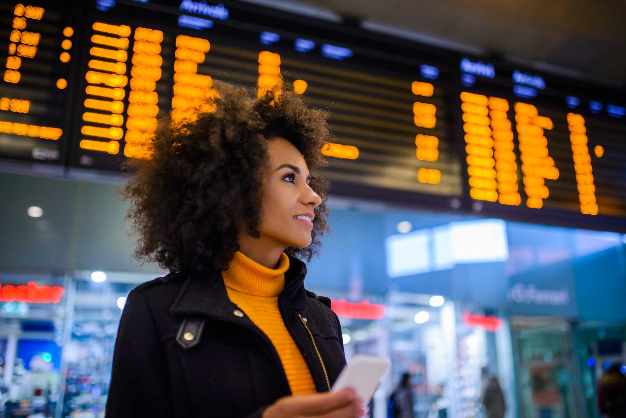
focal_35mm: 35
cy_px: 209
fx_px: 609
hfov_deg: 54.4
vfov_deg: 37.9
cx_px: 313
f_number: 1.4
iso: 640
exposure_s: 1/200
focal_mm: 35
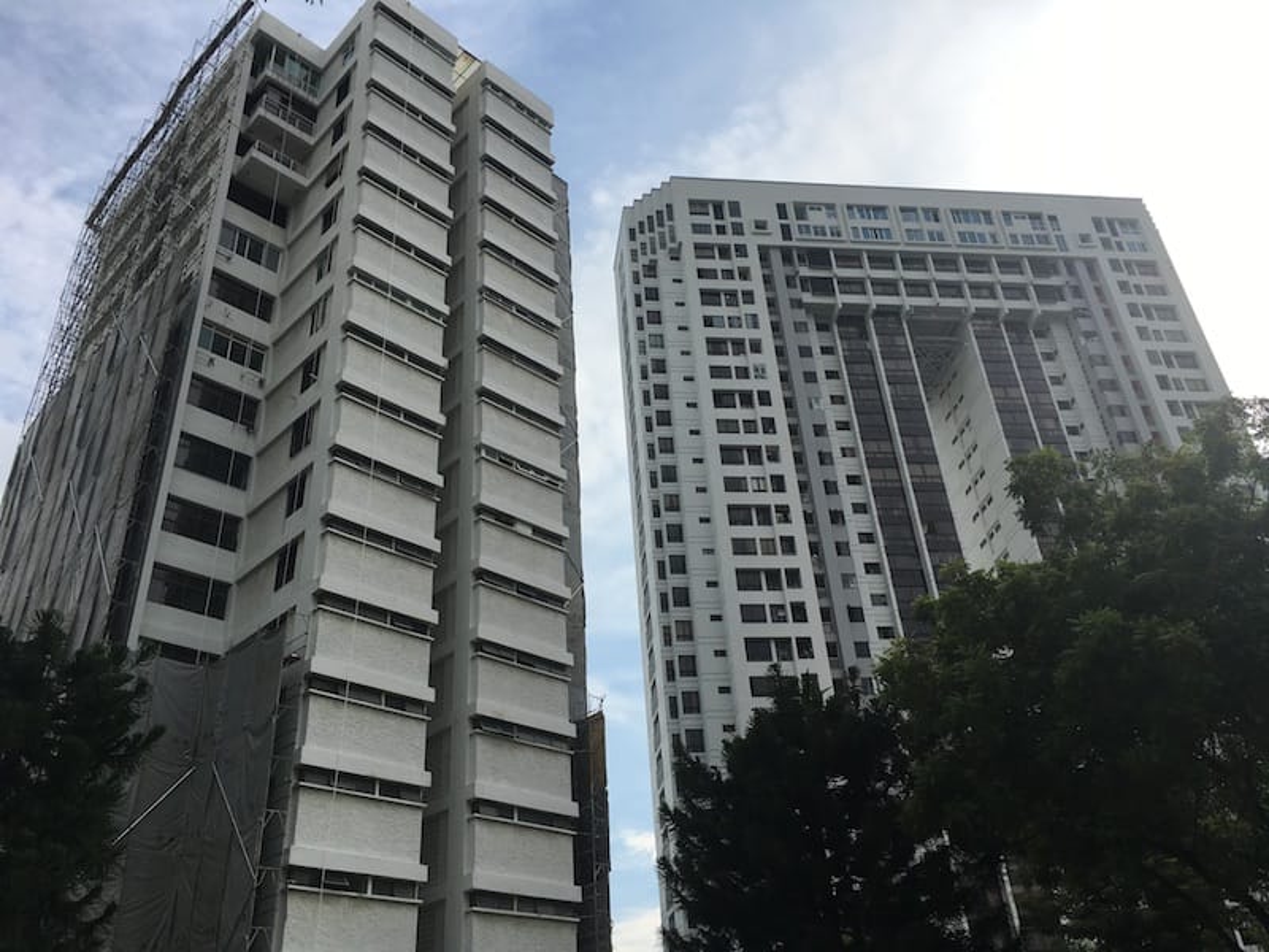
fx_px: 1063
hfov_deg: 61.7
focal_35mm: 29
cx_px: 634
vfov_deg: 48.2
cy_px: 476
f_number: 2.2
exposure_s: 1/1876
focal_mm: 4.15
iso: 25
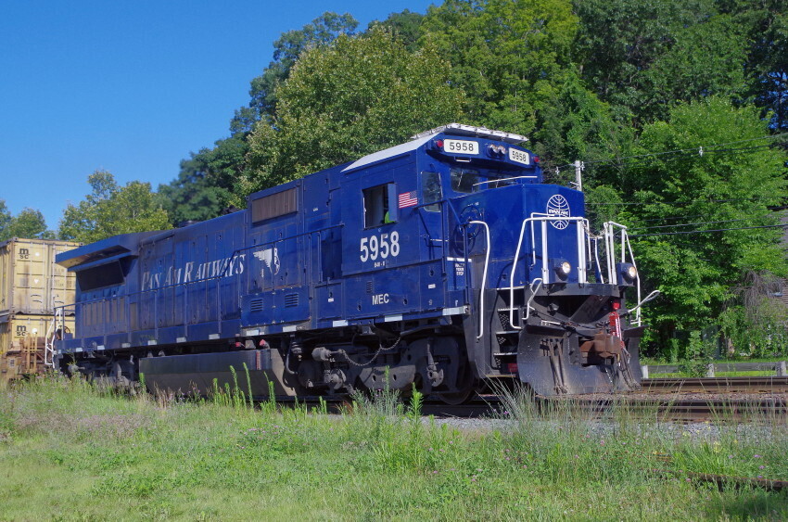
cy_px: 261
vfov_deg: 29.1
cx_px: 394
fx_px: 1005
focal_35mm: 46
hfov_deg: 42.8
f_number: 5.6
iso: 400
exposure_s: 1/1000
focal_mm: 30.63
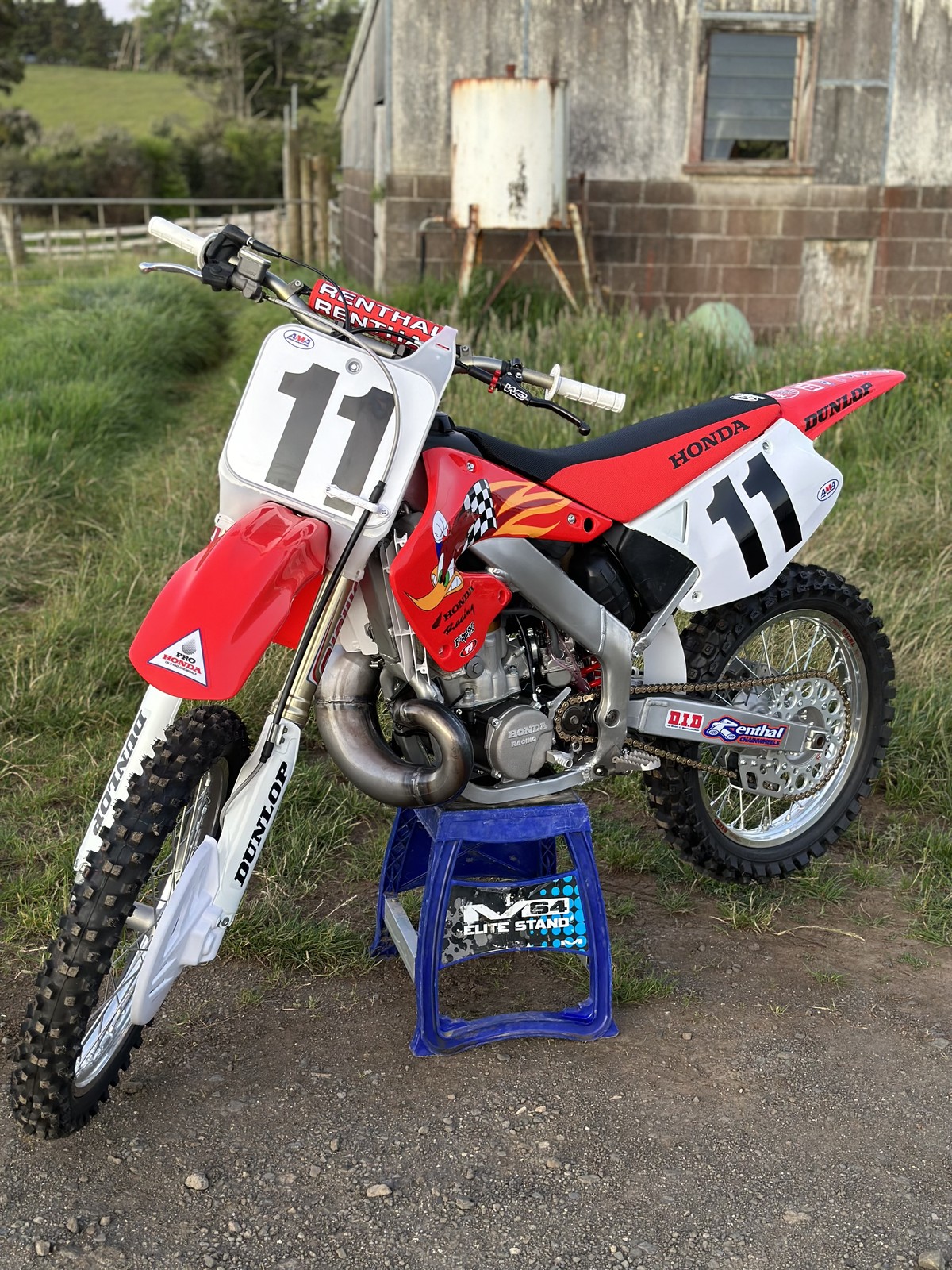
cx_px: 476
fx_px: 1760
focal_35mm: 48
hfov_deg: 30.3
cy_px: 635
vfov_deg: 39.7
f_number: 1.78
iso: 200
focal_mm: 6.86
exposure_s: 1/50
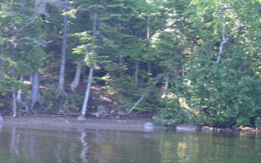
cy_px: 65
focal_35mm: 177
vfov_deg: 7.4
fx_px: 1259
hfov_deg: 11.8
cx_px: 93
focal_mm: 18
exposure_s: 1/134
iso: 189
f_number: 4.8
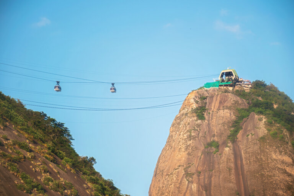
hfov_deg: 13.1
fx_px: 1282
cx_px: 147
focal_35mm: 157
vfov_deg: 8.7
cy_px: 98
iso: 200
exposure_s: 1/1000
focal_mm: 105
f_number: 5.6
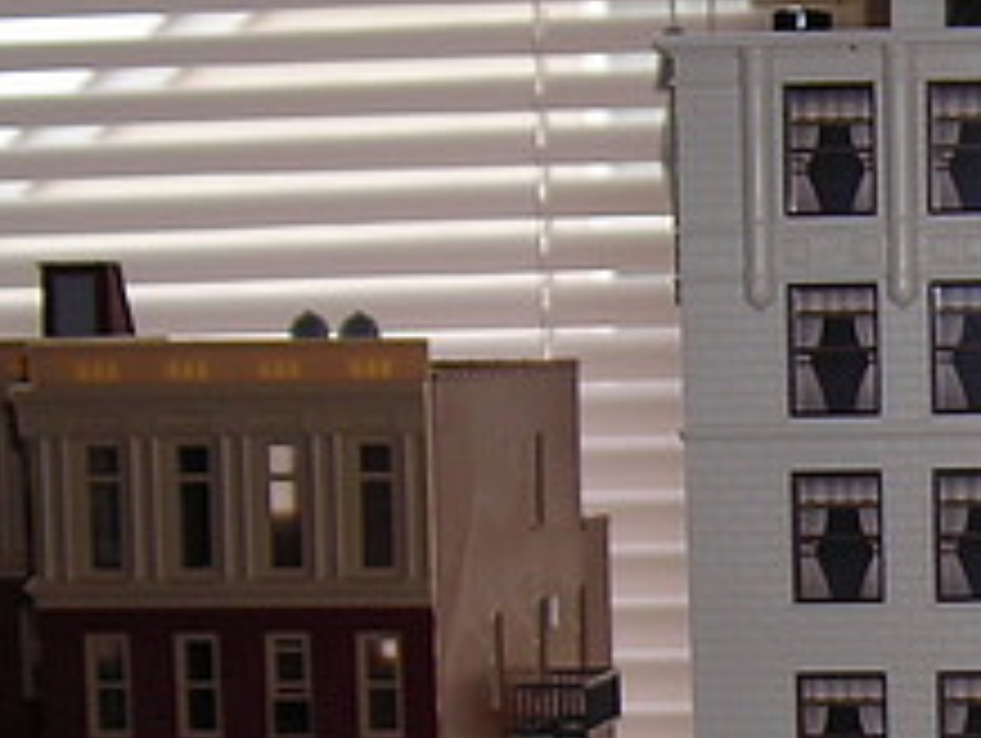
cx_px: 1451
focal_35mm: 139
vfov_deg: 10.4
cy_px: 979
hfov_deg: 13.4
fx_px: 3944
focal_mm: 6.3
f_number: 3.2
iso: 50
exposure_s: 1/60.1
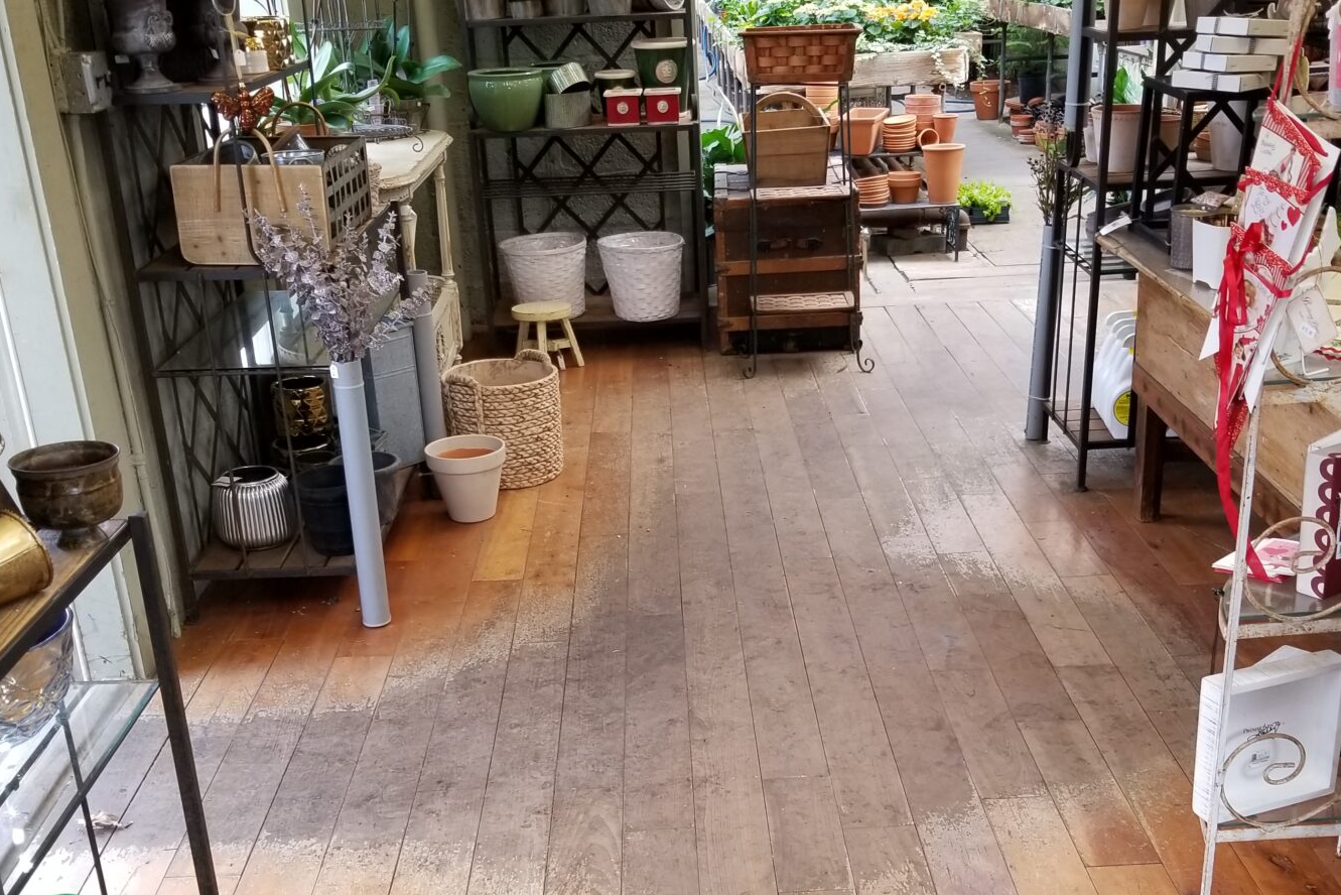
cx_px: 689
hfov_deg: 49.5
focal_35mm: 39
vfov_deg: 33.7
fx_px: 1453
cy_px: 645
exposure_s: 1/60
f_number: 1.7
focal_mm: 4.25
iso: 80
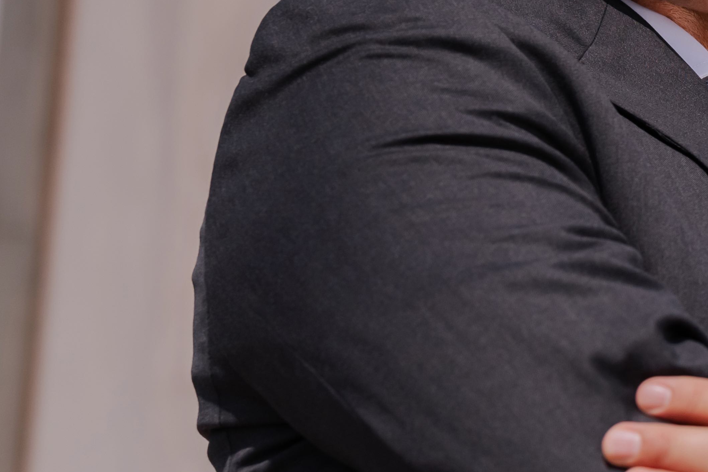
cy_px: 90
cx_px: 1110
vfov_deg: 8.3
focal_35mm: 166
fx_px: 3264
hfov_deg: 11.8
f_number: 3.2
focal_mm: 50
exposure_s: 1/8000
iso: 200
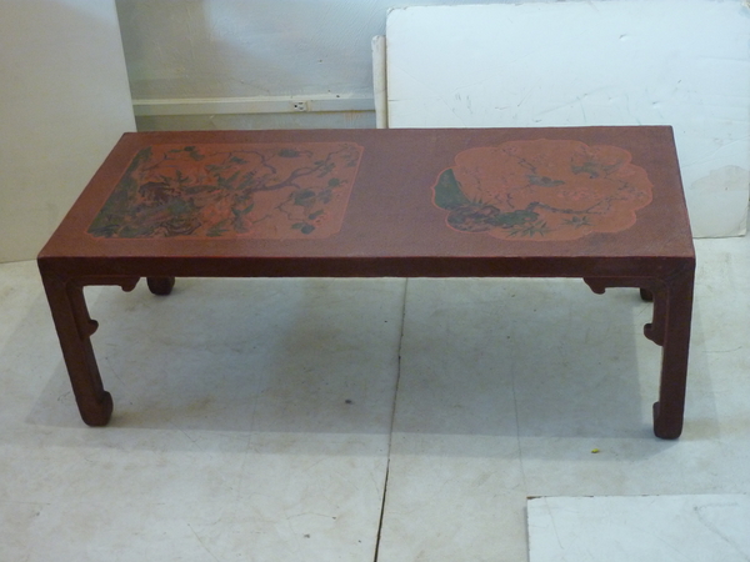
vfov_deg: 26.6
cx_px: 375
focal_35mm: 55
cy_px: 281
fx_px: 1192
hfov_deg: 34.9
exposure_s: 1/8
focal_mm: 9.1
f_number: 3.9
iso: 400
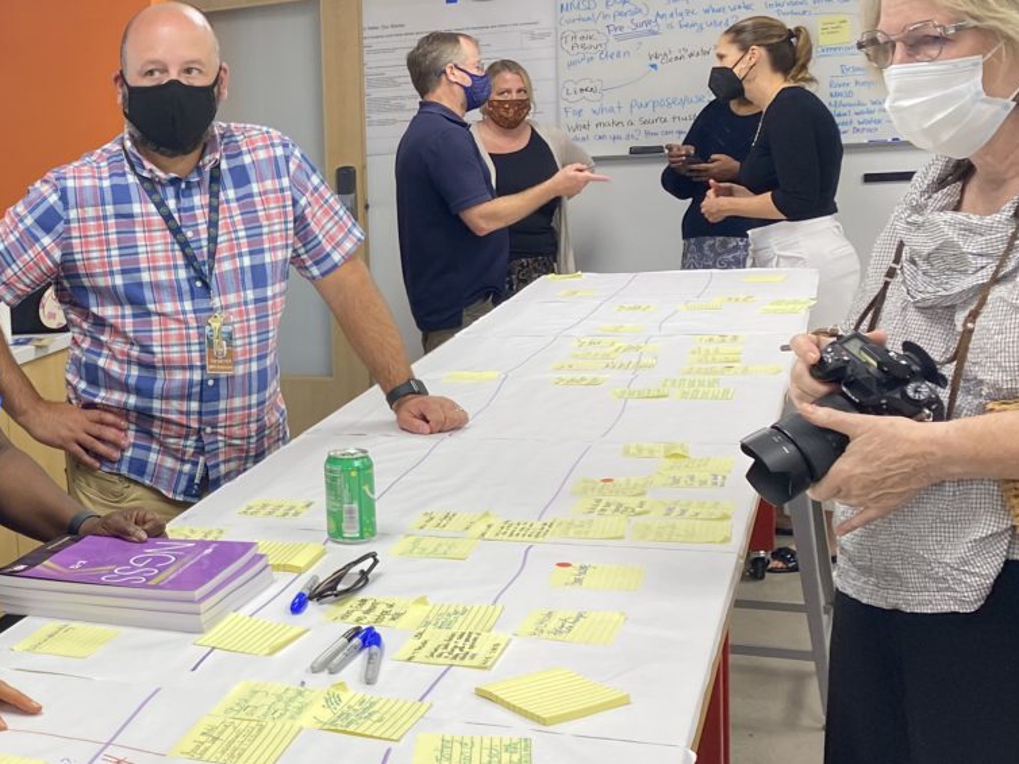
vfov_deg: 27.5
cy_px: 389
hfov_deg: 33.5
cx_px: 31
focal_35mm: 53
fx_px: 1560
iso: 80
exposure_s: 1/120
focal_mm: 4.25
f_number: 1.8
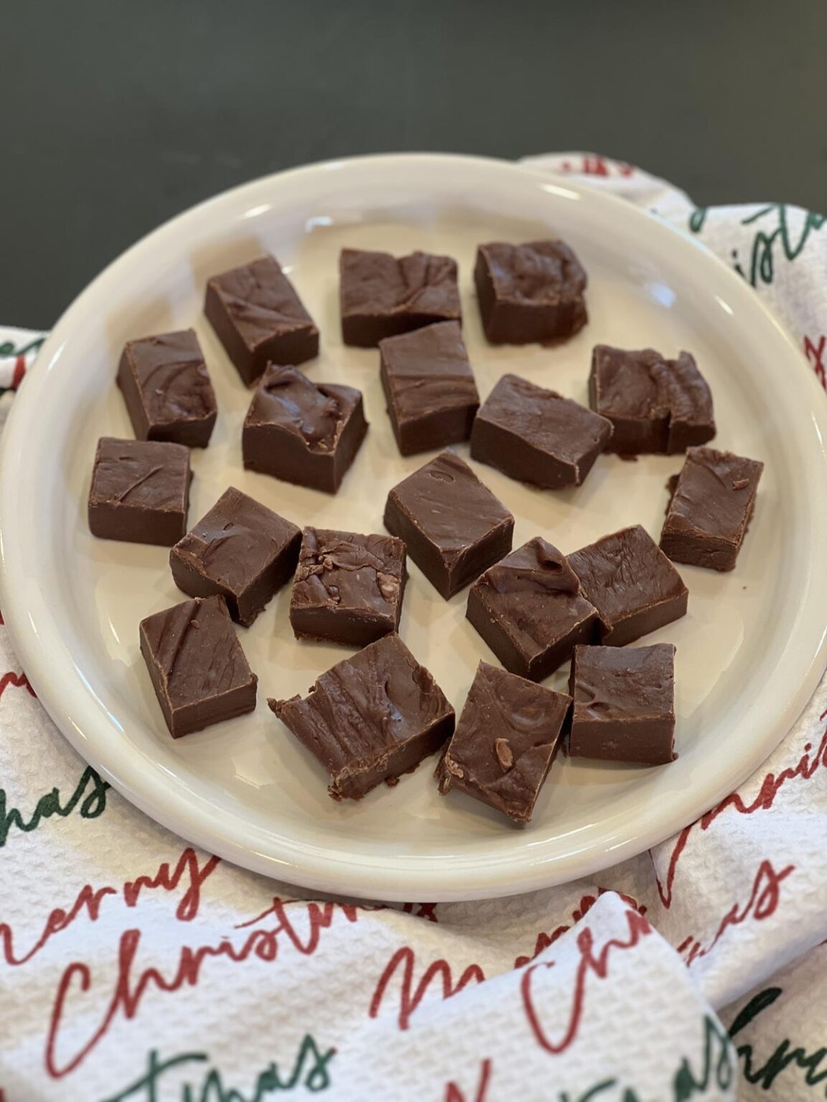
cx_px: 414
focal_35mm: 77
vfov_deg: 25.3
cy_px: 551
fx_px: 2453
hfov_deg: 19.1
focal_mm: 9
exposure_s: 1/40
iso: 125
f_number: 2.8
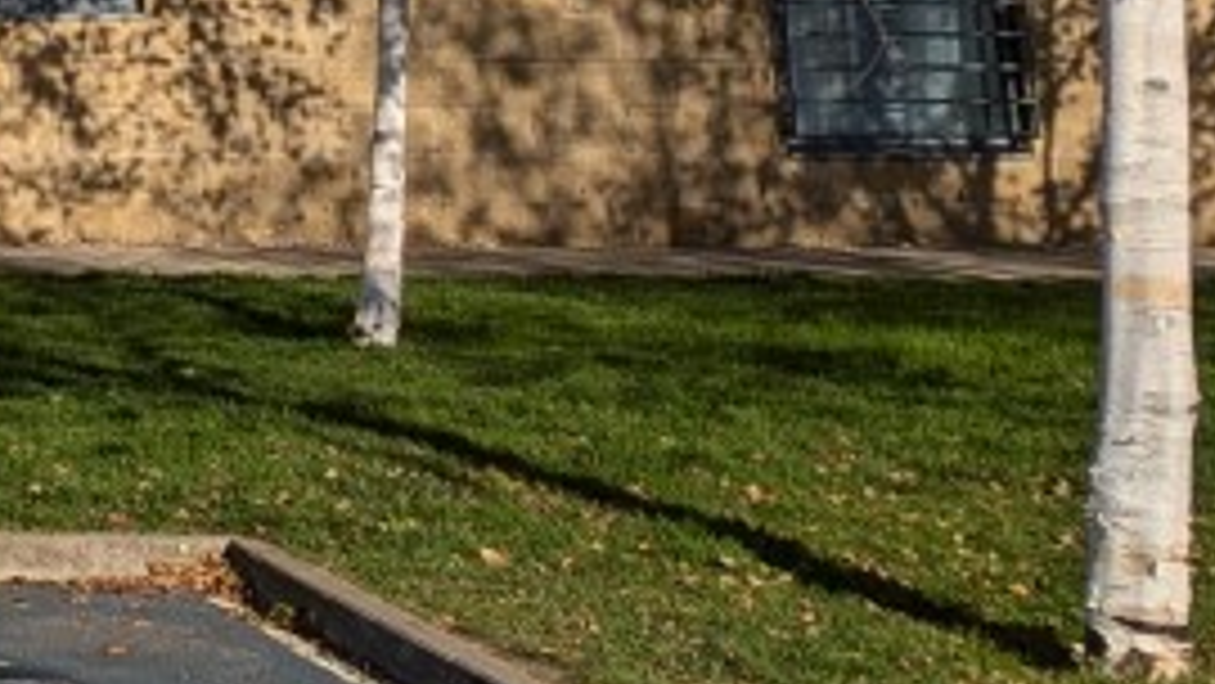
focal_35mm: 116
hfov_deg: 15.1
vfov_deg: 10.0
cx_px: -1195
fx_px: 3738
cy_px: -486
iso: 44
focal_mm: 6.81
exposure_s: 1/4525
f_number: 1.85
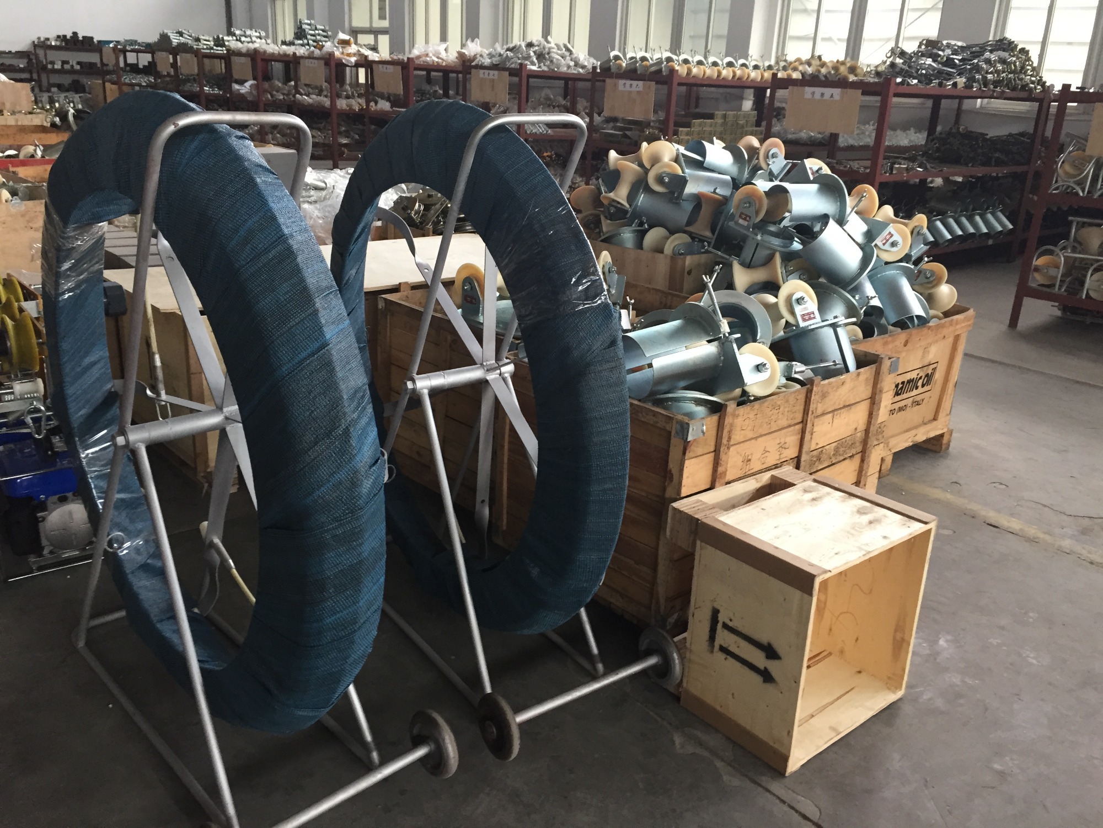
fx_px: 924
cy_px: 414
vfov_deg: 48.2
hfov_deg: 61.7
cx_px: 552
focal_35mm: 29
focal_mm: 4.15
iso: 125
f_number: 2.2
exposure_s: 1/30
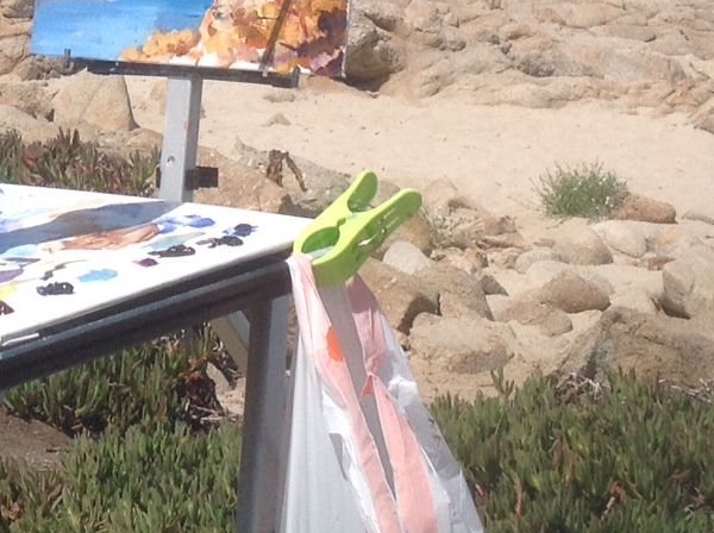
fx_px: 2471
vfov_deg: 12.0
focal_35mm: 120
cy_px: -127
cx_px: 43
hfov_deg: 16.2
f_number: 2.4
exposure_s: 1/3367
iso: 64
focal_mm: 4.28
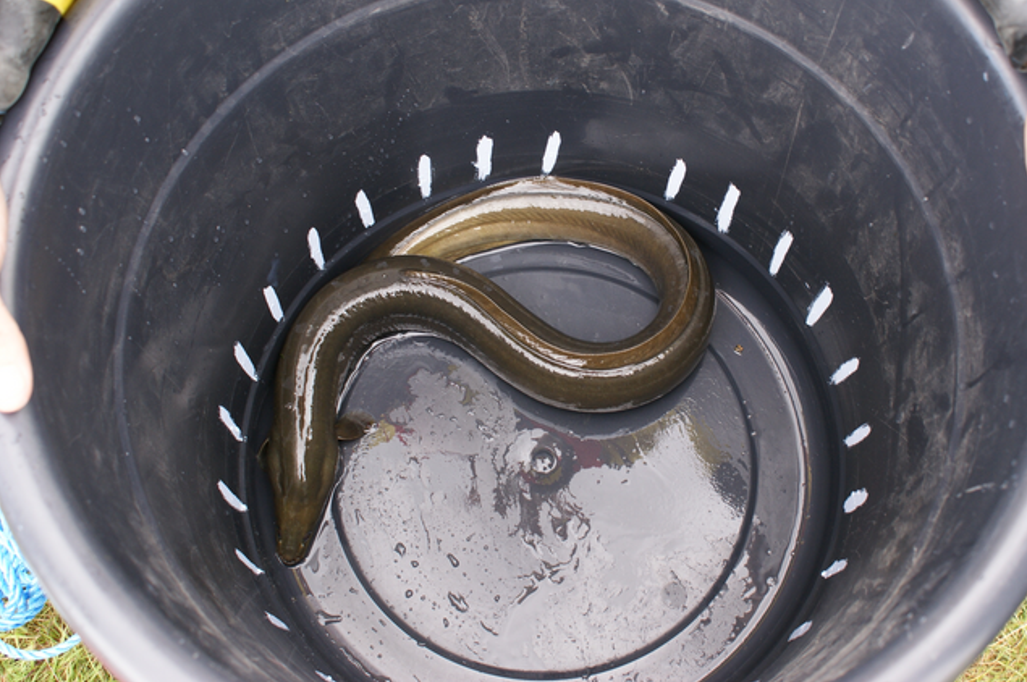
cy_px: 316
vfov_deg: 31.1
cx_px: 561
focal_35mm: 43
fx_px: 1225
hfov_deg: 45.4
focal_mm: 26
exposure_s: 1/40
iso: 125
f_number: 4.5
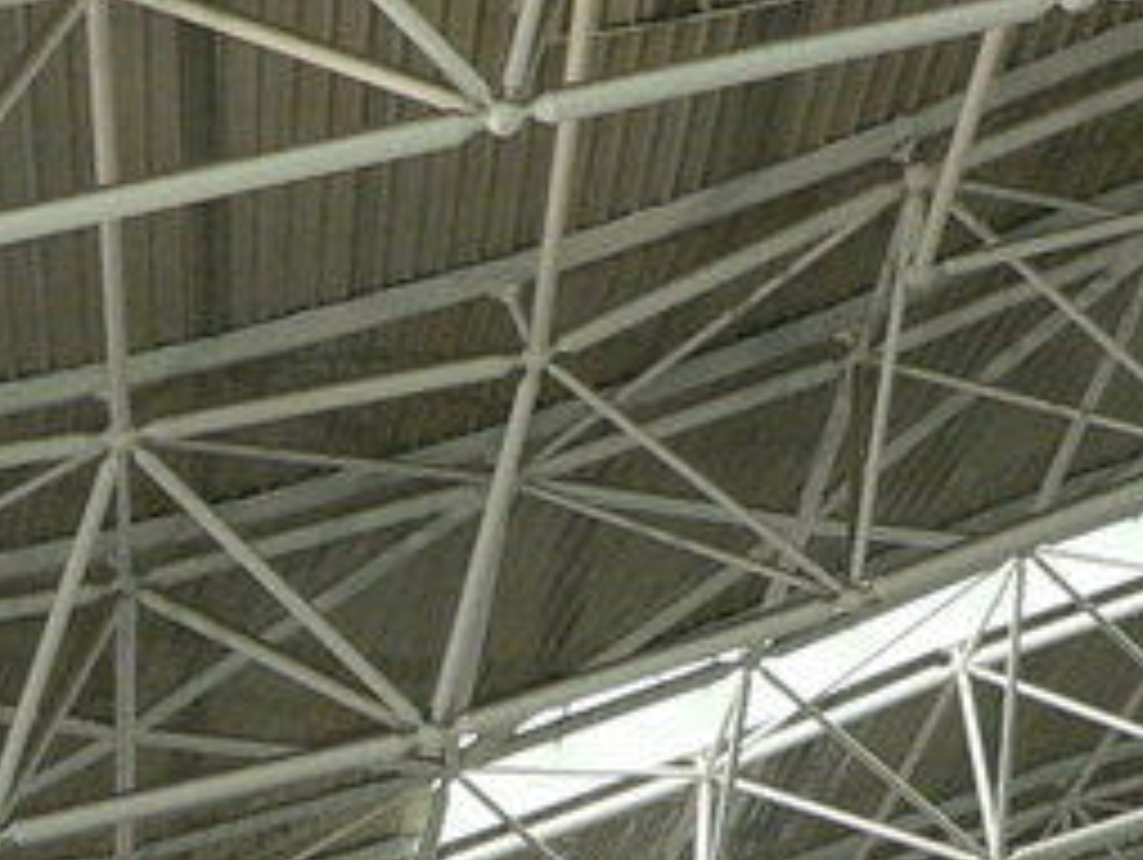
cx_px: 387
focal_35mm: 145
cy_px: 1531
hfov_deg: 13.6
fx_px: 4792
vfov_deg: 9.7
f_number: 2.8
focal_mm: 6
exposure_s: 1/60
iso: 200
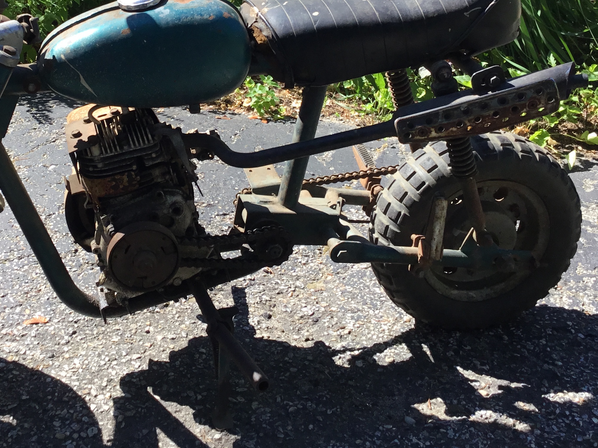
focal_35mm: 55
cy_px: 79
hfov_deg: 34.5
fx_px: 950
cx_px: 188
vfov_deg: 26.0
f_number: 2.4
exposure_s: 1/448
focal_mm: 3.3
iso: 25
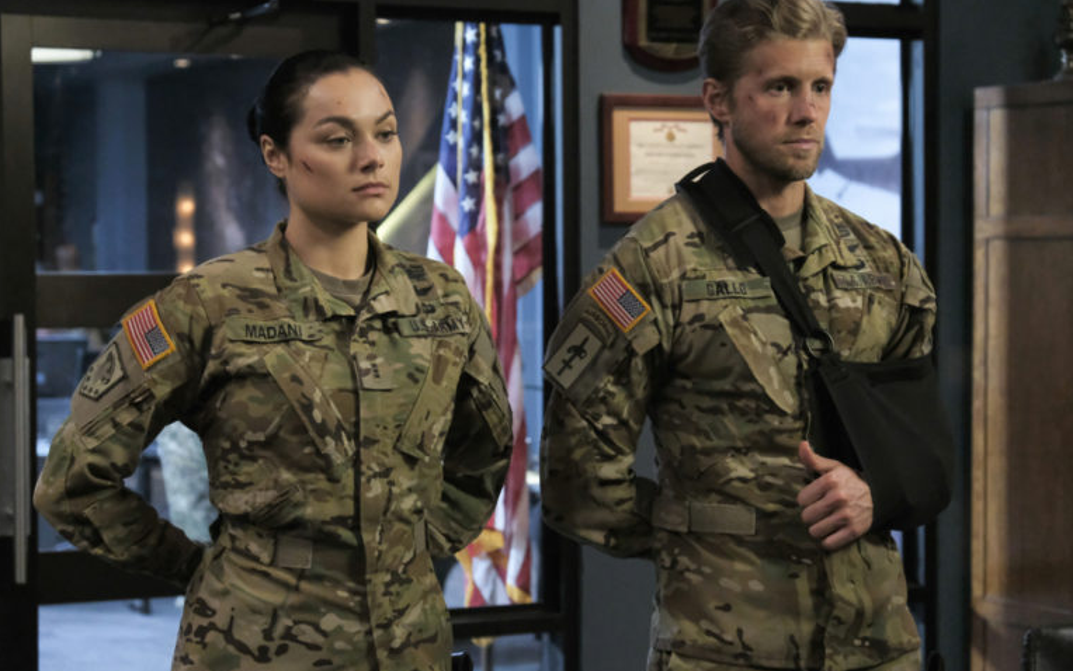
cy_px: 333
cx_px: 535
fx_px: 2486
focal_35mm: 85
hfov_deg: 24.4
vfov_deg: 15.4
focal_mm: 55
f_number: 4
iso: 8000
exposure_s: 1/125
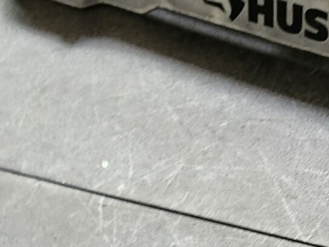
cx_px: 78
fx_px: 1027
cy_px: 554
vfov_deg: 11.7
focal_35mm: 108
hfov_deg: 18.1
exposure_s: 1/40
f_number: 1.8
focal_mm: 5.54
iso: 500
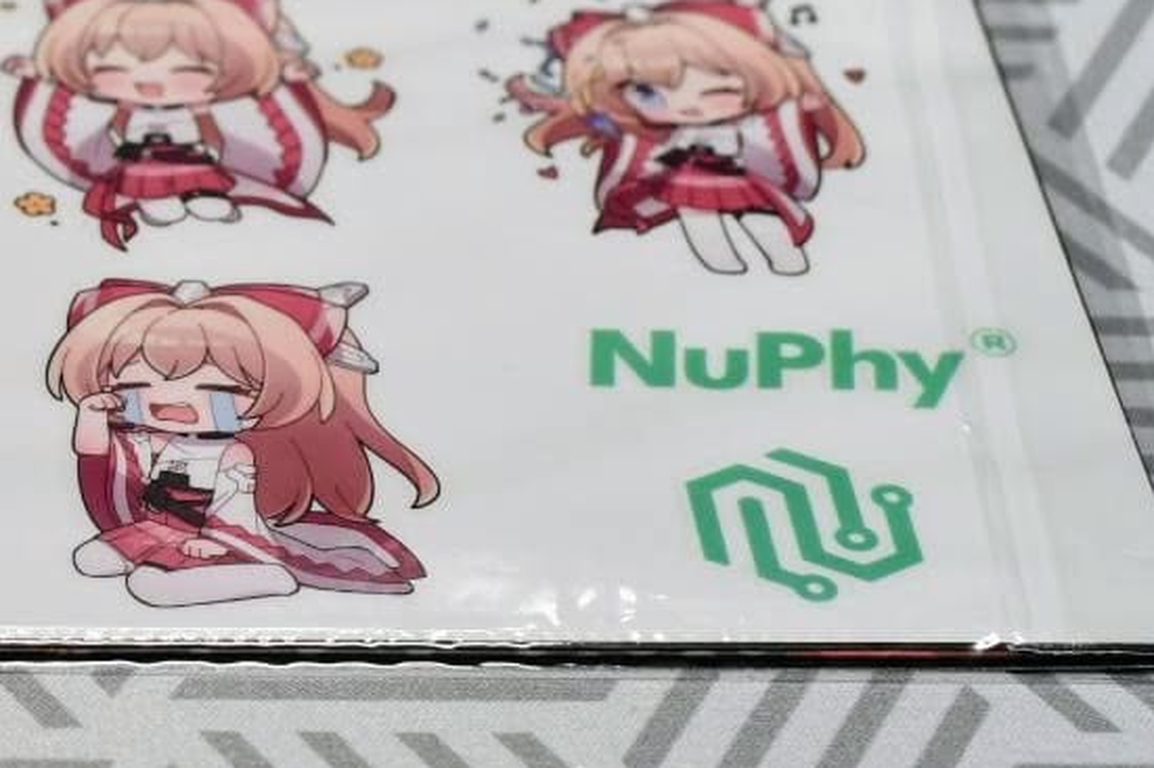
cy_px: 318
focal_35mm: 153
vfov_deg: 9.0
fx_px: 4903
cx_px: -381
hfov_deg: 12.9
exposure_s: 1/60
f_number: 5
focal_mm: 35
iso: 180
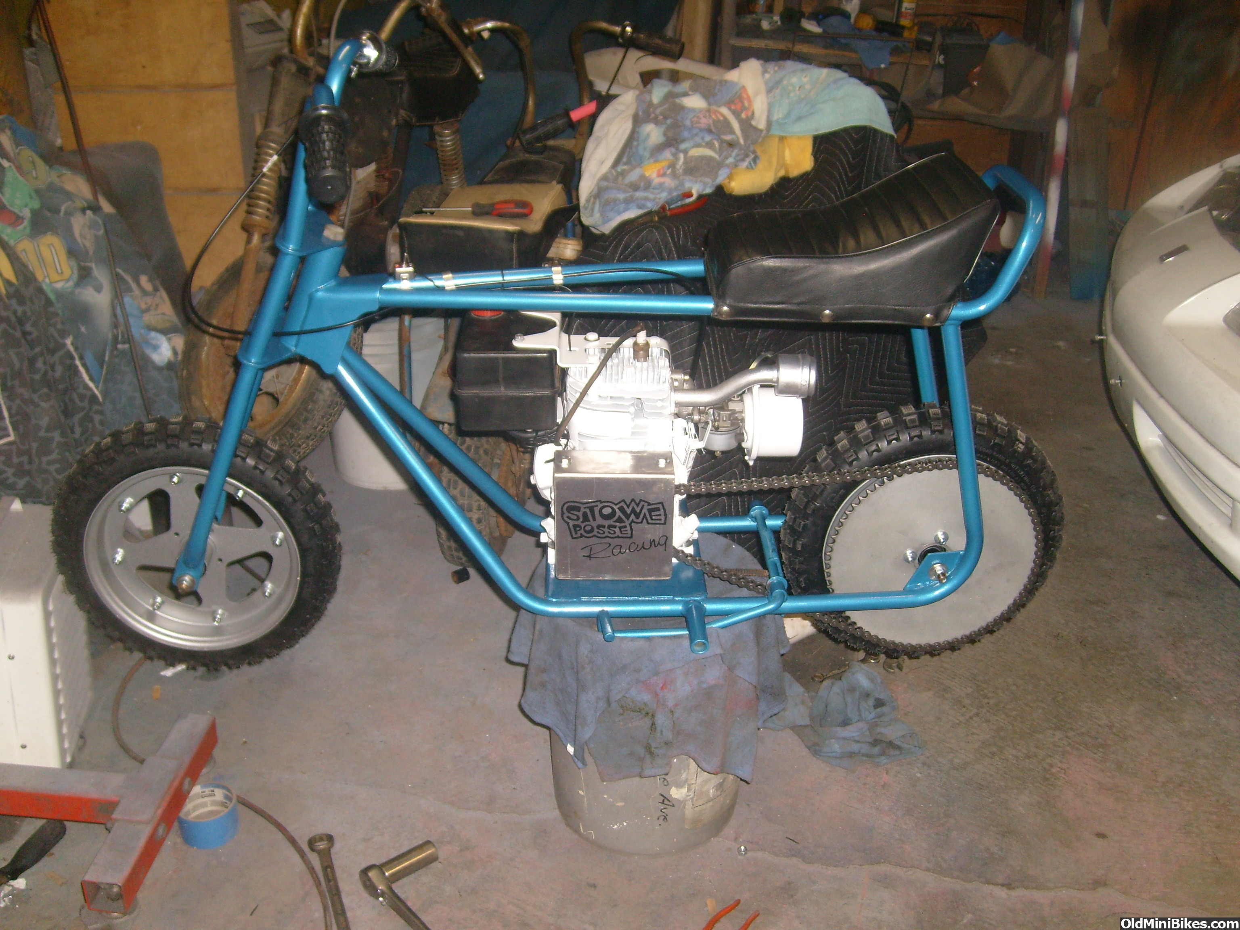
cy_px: 465
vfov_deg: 40.7
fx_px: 1254
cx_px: 620
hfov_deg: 52.6
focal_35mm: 35
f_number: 2.8
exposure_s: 1/45
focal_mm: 5.8
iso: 120
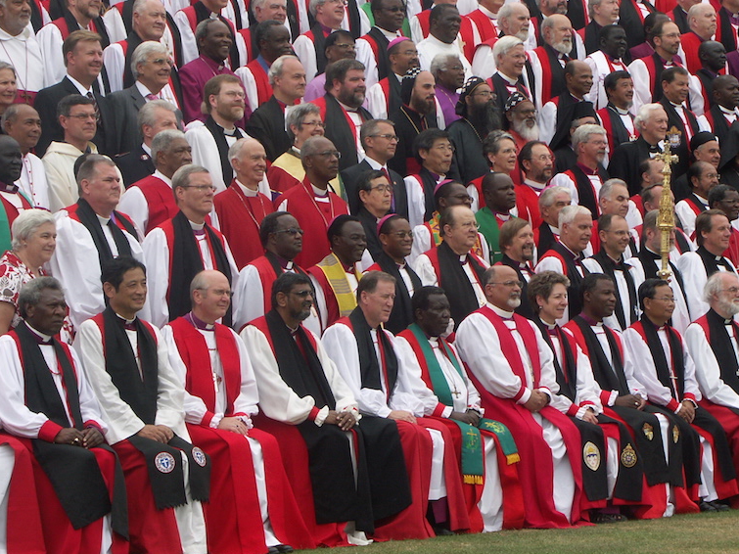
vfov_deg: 11.2
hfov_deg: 14.9
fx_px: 2818
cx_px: 467
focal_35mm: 132
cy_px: 286
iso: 64
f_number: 6.3
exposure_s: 1/125
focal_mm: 21.13
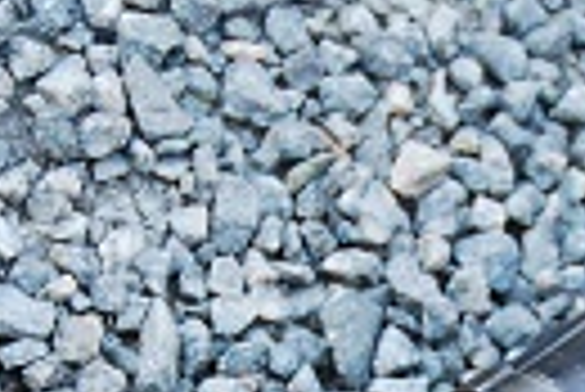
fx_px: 3047
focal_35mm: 187
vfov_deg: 7.2
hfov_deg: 10.9
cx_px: 518
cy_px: 660
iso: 200
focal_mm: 27
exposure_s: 1/60
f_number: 4
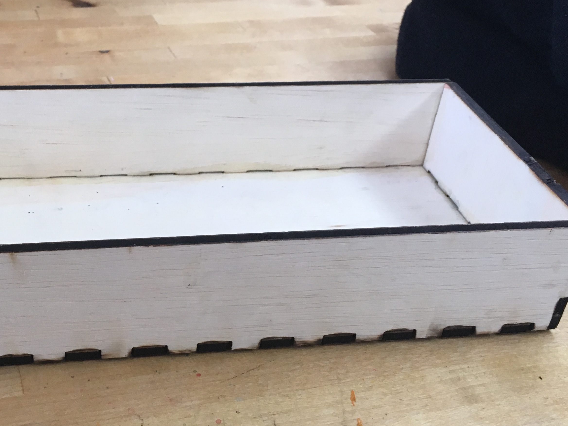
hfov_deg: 37.5
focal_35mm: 50
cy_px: 216
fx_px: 820
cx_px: 163
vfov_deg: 29.1
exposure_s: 1/30
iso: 32
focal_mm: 4.15
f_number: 2.2
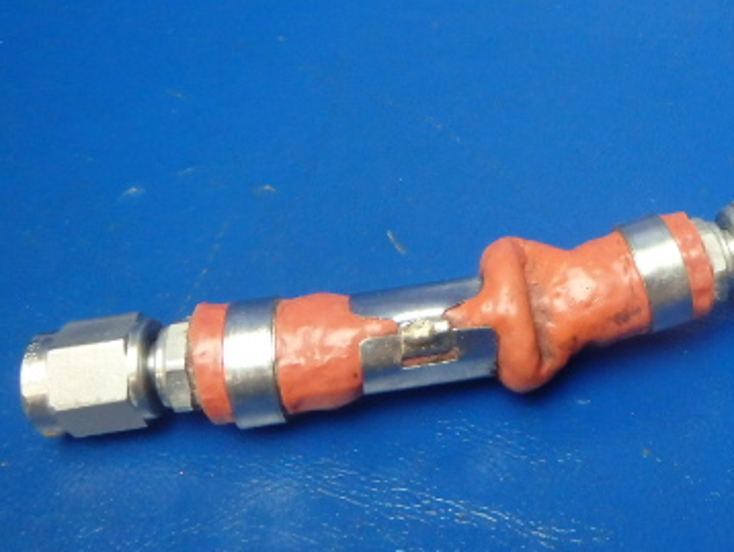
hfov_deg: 36.2
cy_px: 162
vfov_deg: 28.8
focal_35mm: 50
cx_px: 640
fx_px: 1061
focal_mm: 5
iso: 640
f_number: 3.9
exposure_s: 1/30
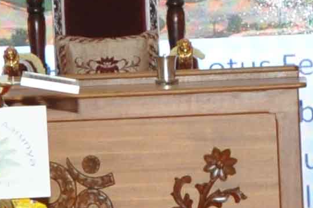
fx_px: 4629
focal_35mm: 533
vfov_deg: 2.6
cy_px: 39
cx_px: 195
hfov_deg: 3.9
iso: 1000
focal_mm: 45
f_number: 6.3
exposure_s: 1/160
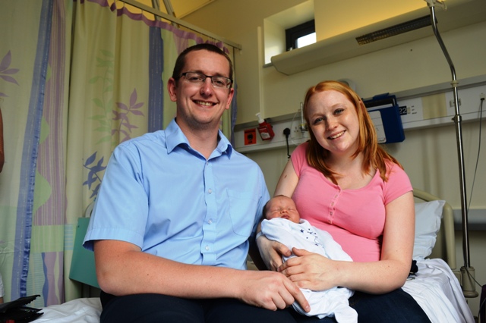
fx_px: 364
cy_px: 162
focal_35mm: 27
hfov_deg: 67.4
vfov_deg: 47.9
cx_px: 243
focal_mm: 18
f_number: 5.6
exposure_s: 1/125
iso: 200
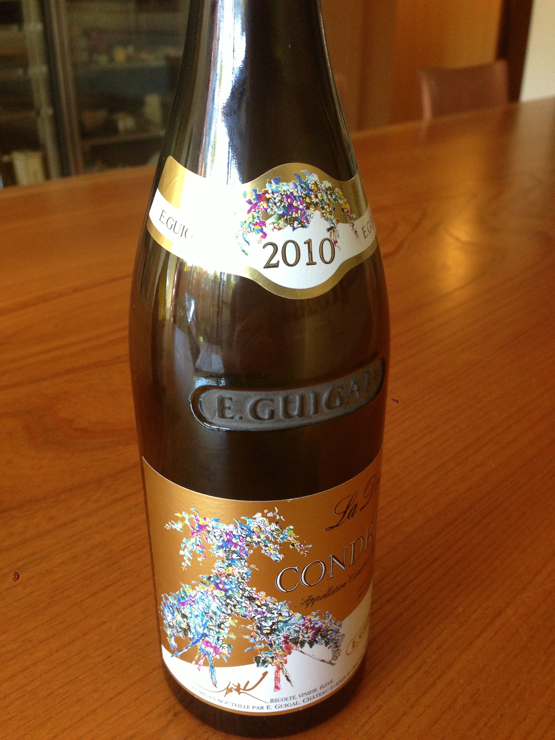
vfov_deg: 55.4
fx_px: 705
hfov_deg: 42.9
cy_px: 370
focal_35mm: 33
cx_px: 278
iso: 160
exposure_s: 1/20
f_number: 2.4
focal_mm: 4.13
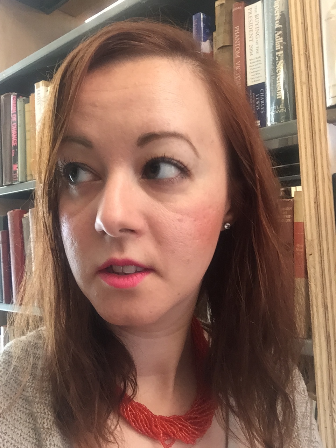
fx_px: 401
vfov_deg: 58.4
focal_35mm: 31
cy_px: 224
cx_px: 168
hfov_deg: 45.4
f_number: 2.2
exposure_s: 1/30
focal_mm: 2.65
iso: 125
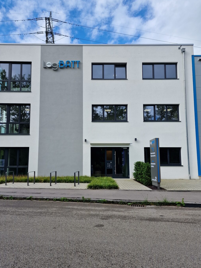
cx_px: 93
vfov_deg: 67.2
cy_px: 146
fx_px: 201
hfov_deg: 53.0
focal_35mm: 26
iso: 50
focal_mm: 6.4
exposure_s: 1/598
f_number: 1.8
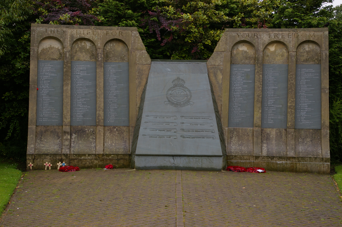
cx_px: 171
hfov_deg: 31.2
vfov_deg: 21.0
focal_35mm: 64
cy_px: 114
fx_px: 612
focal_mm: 43
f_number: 6.7
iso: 200
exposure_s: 1/125
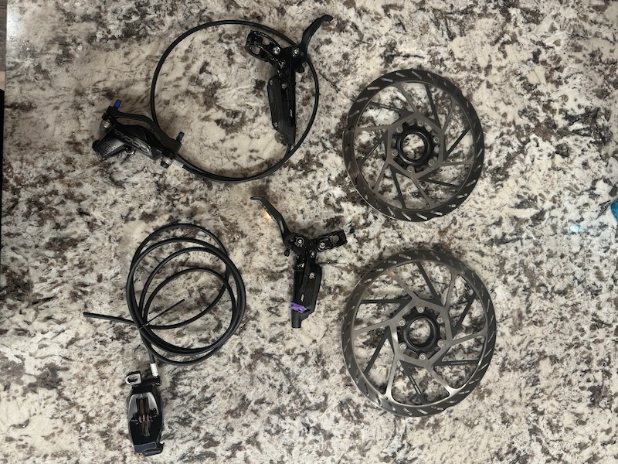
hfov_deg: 71.6
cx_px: 309
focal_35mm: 24
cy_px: 232
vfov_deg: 56.8
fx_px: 428
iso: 160
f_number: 1.78
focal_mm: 6.76
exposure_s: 1/60
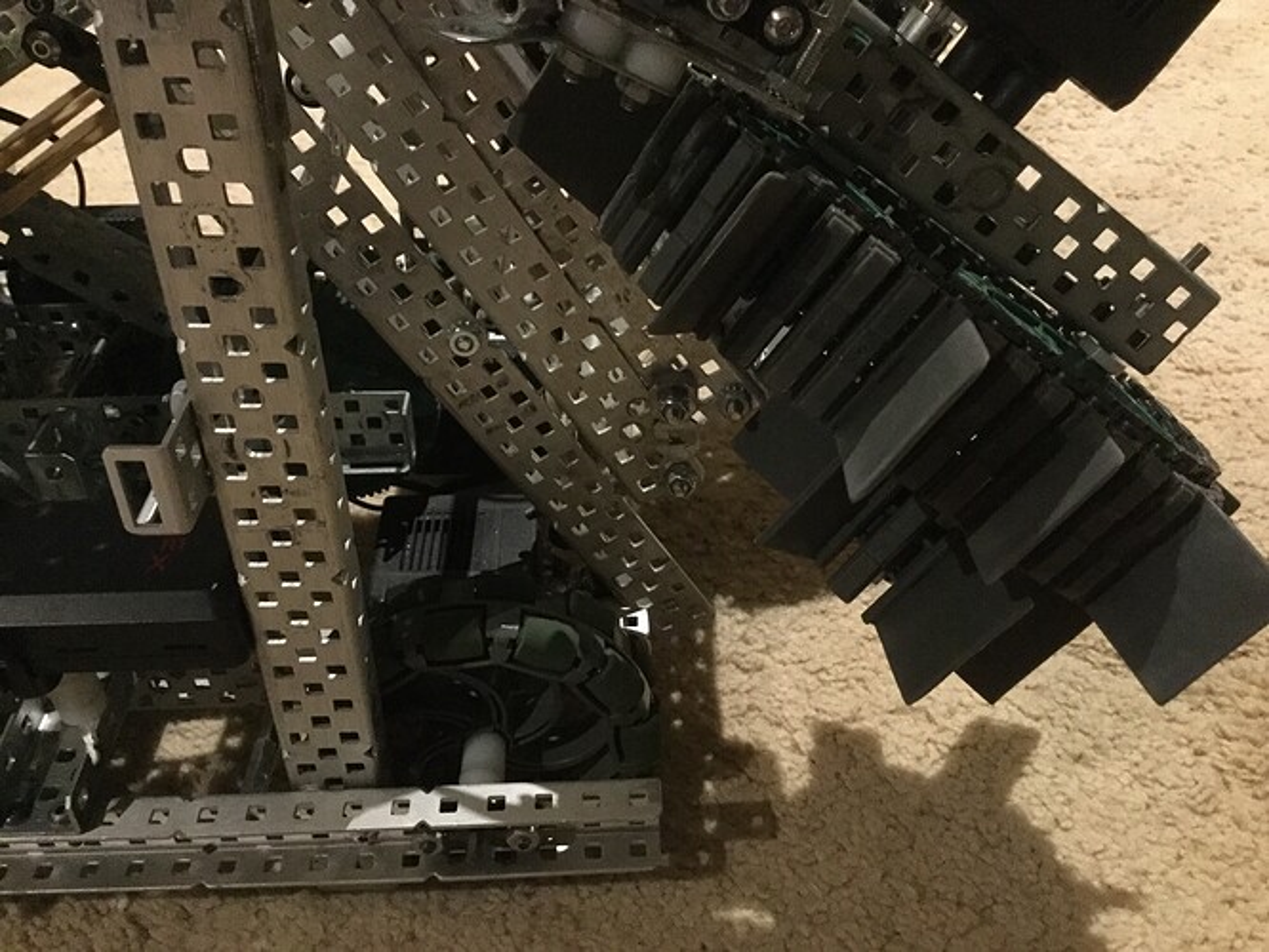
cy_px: 476
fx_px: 1137
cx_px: 634
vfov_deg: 45.5
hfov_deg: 58.3
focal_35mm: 31
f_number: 2.4
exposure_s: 1/17
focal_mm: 3.3
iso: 800
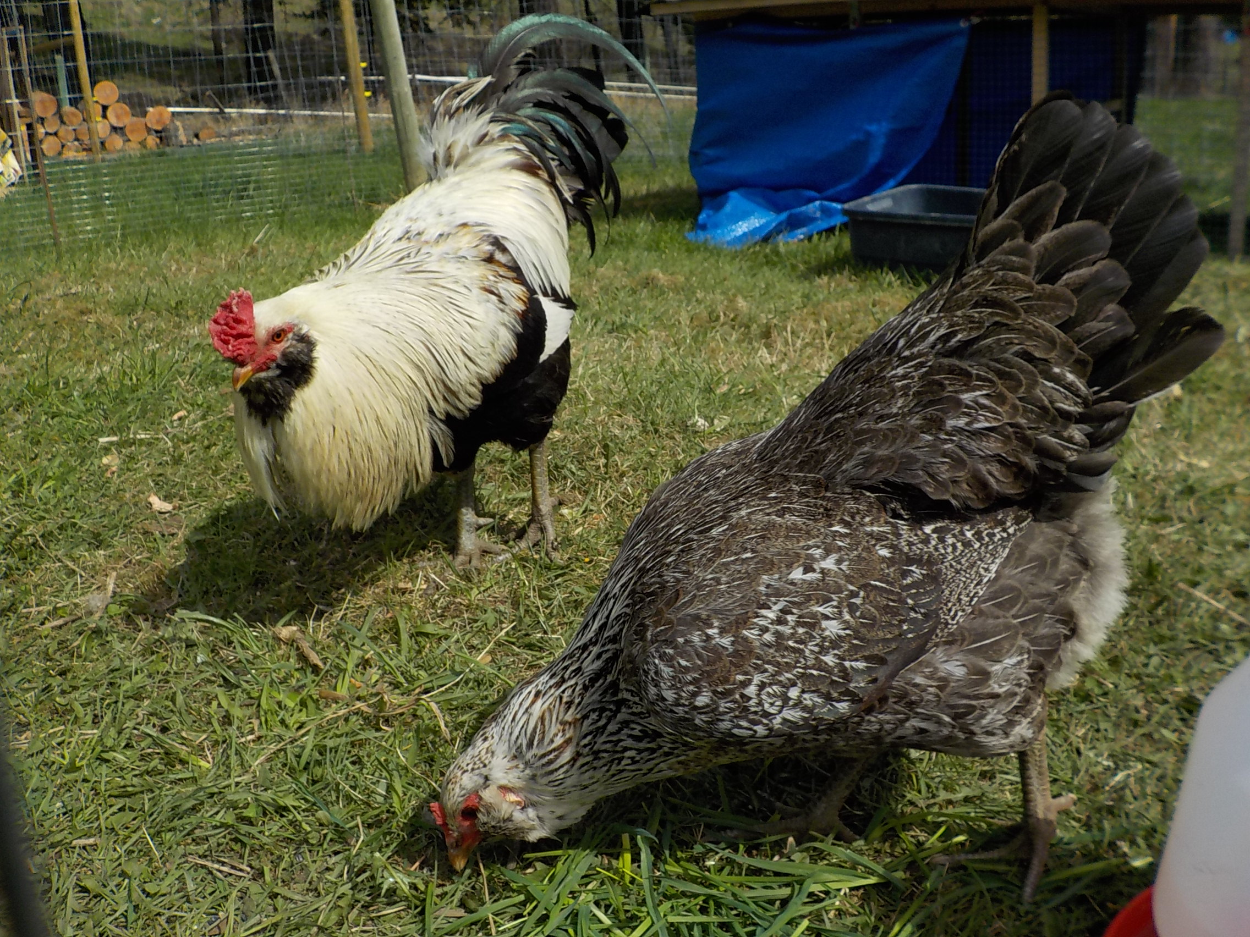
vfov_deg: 46.8
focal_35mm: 30
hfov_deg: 60.0
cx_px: 625
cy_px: 468
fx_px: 1083
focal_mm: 4.1
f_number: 3.3
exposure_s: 1/1600
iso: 125
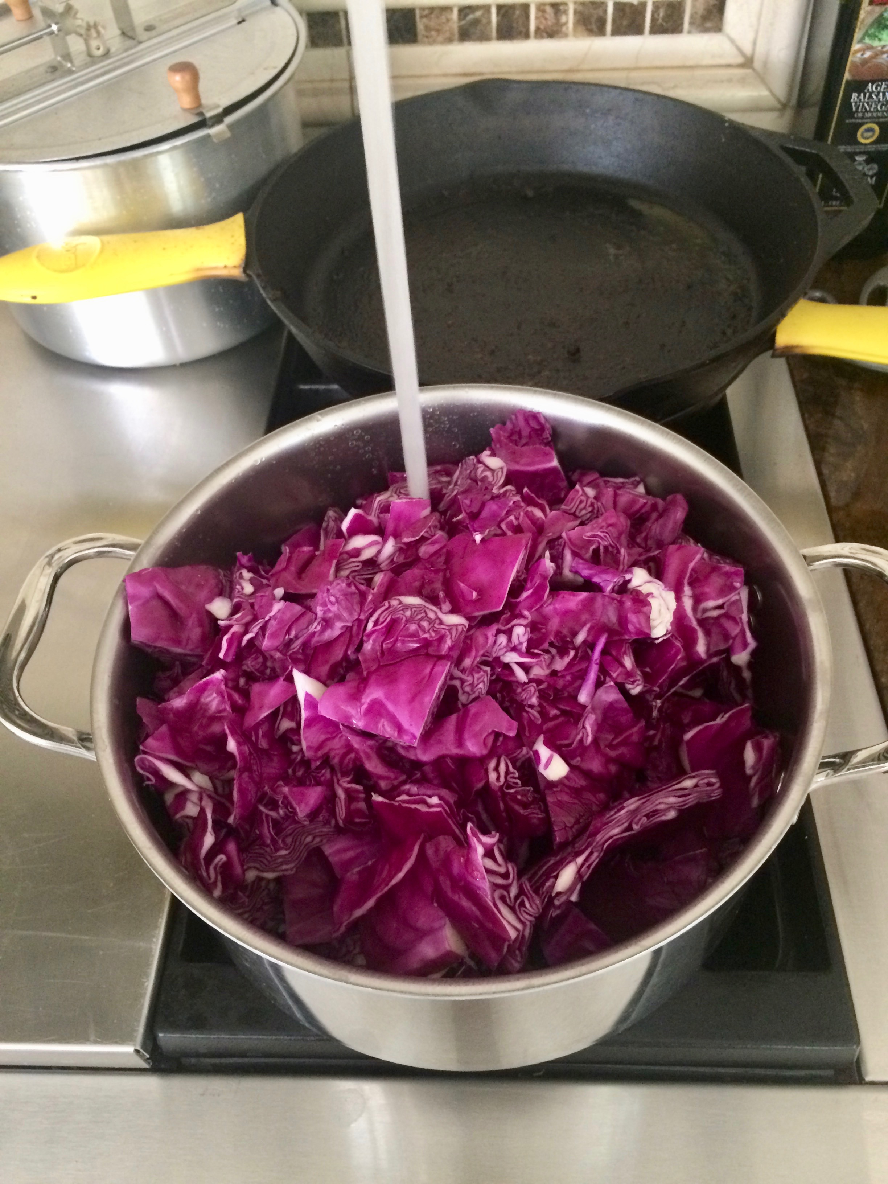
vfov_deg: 61.7
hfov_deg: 48.2
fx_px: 992
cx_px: 444
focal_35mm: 29
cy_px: 592
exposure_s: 1/17
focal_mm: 4.15
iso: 320
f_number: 2.2
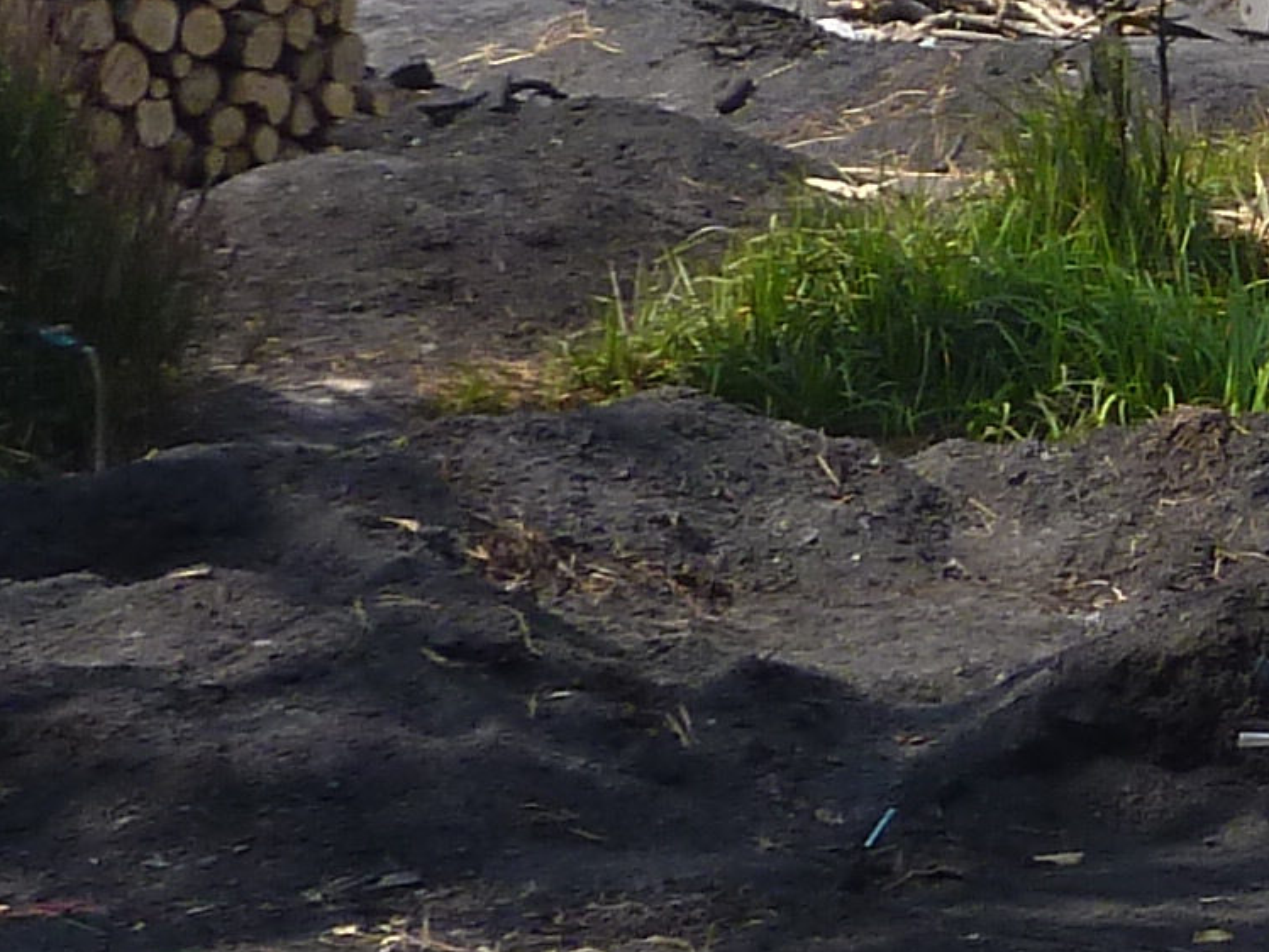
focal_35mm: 196
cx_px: 3250
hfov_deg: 8.9
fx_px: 7186
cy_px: -200
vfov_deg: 7.5
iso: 80
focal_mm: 6
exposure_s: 1/320
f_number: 3.7
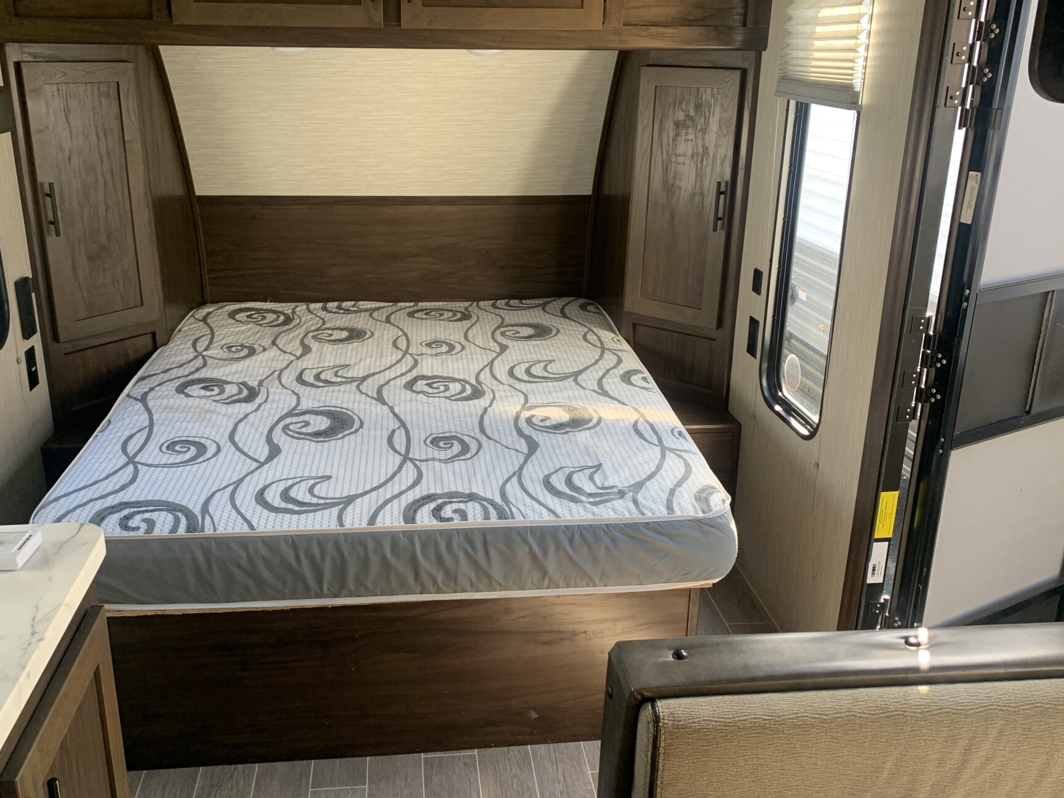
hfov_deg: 58.3
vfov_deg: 45.4
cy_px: 358
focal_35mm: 31
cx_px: 494
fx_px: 953
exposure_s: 1/121
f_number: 1.8
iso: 64
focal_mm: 4.25
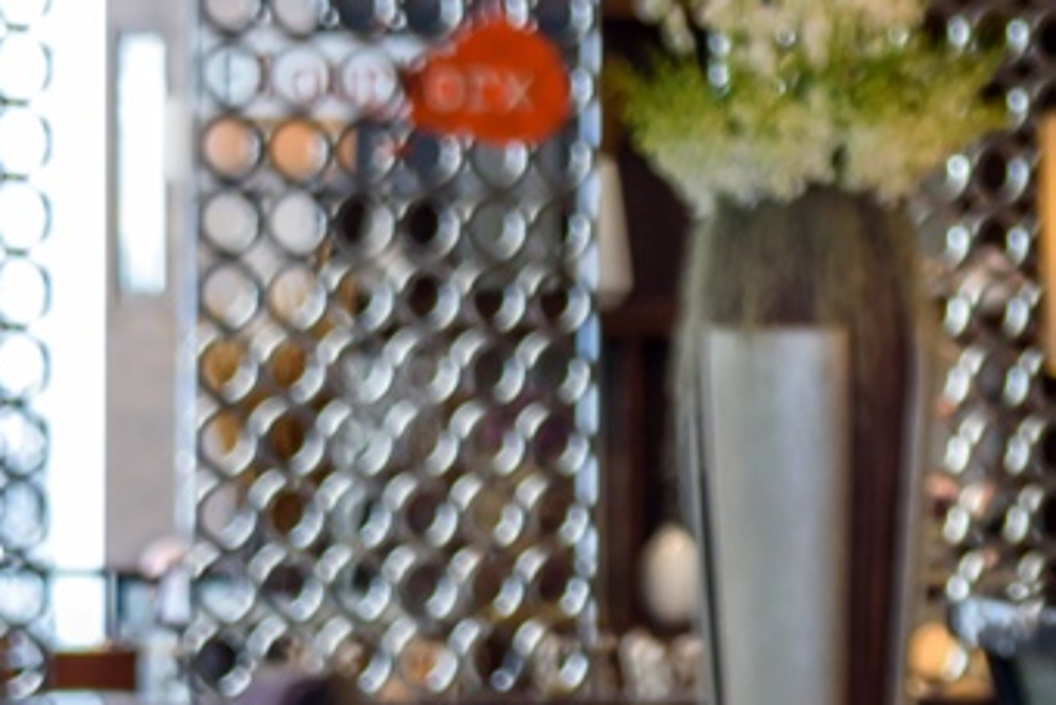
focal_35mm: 255
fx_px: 7483
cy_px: 443
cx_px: 1893
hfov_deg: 7.8
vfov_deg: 5.4
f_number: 4.2
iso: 200
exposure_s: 1/6
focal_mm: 48
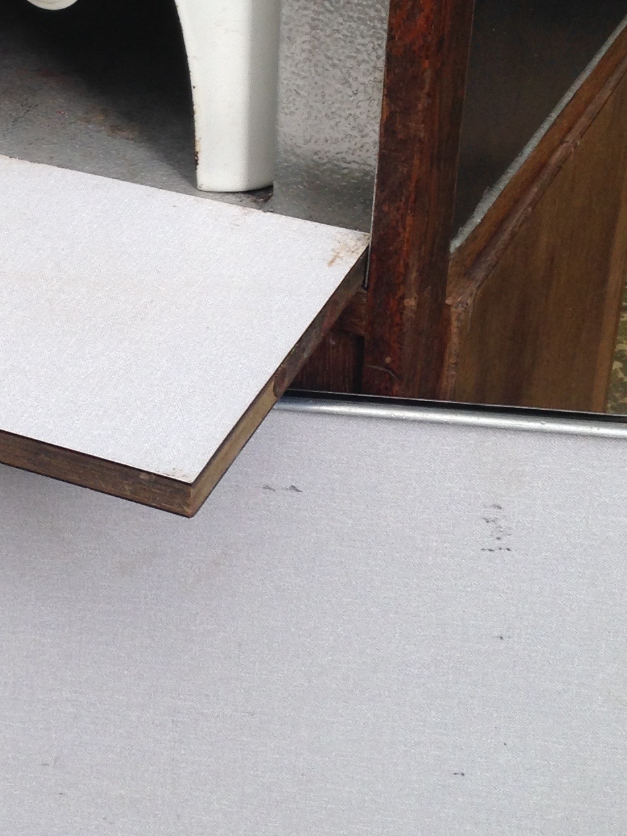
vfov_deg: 22.9
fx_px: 2053
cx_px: 24
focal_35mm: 85
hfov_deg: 17.0
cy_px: 298
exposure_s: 1/193
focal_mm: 4.12
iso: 50
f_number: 2.4
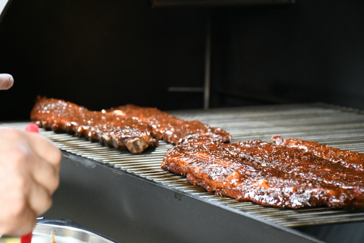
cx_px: 182
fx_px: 1213
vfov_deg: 11.4
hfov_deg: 17.1
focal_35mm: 120
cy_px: 122
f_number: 6.3
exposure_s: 1/125
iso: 9000
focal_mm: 80
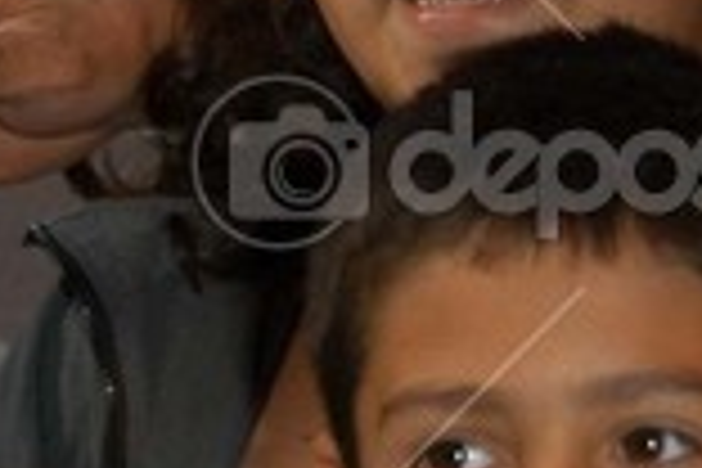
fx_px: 7273
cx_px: 704
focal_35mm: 373
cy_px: 166
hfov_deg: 5.5
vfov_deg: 3.7
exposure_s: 1/180
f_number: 5.6
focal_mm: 38
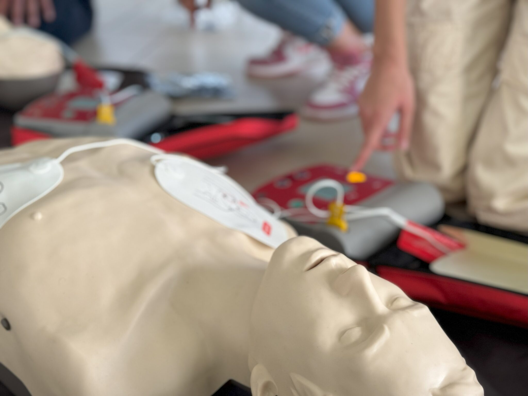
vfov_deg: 30.3
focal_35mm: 48
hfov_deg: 39.7
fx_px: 732
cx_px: 264
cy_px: 198
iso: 125
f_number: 1.78
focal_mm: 6.86
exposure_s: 1/60
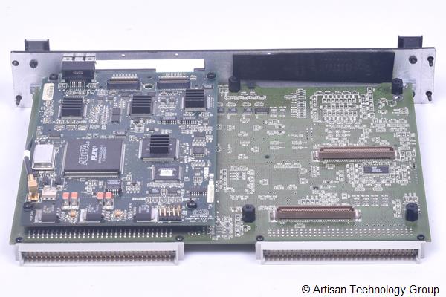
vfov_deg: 18.9
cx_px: 223
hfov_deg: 28.1
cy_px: 148
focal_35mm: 72
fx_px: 892
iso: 200
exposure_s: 1/200
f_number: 11
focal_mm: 48
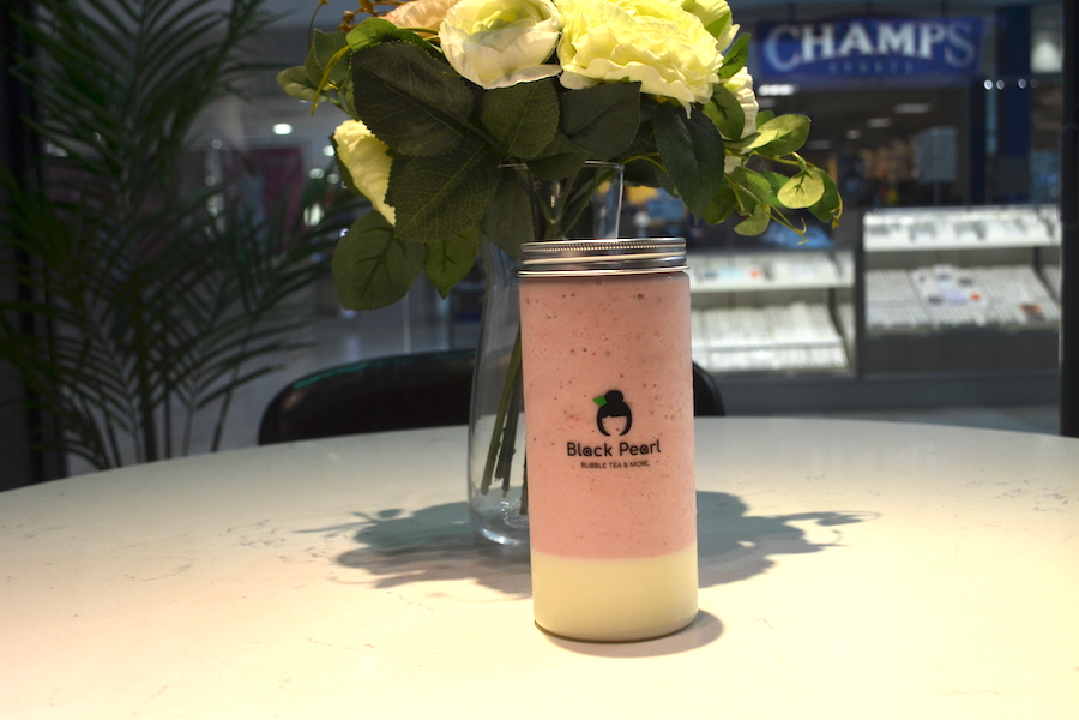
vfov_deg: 34.2
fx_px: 1169
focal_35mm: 39
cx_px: 540
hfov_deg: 49.6
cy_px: 360
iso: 320
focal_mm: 26
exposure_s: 1/125
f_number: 5.6
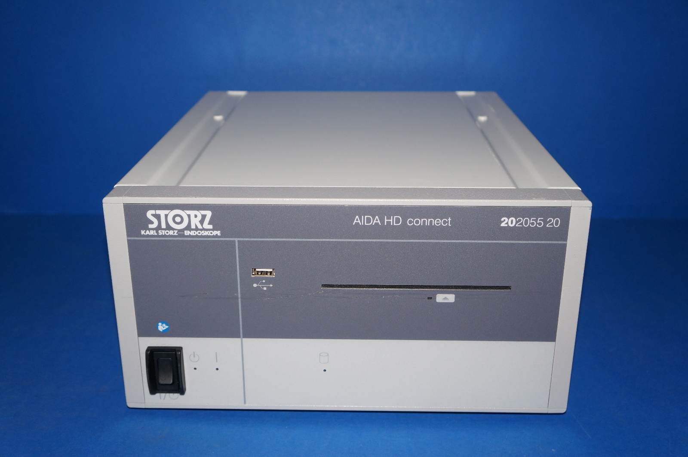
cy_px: 228
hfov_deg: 51.3
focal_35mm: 38
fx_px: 716
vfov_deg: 35.4
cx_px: 344
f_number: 4
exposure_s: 1/60
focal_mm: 25
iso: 400
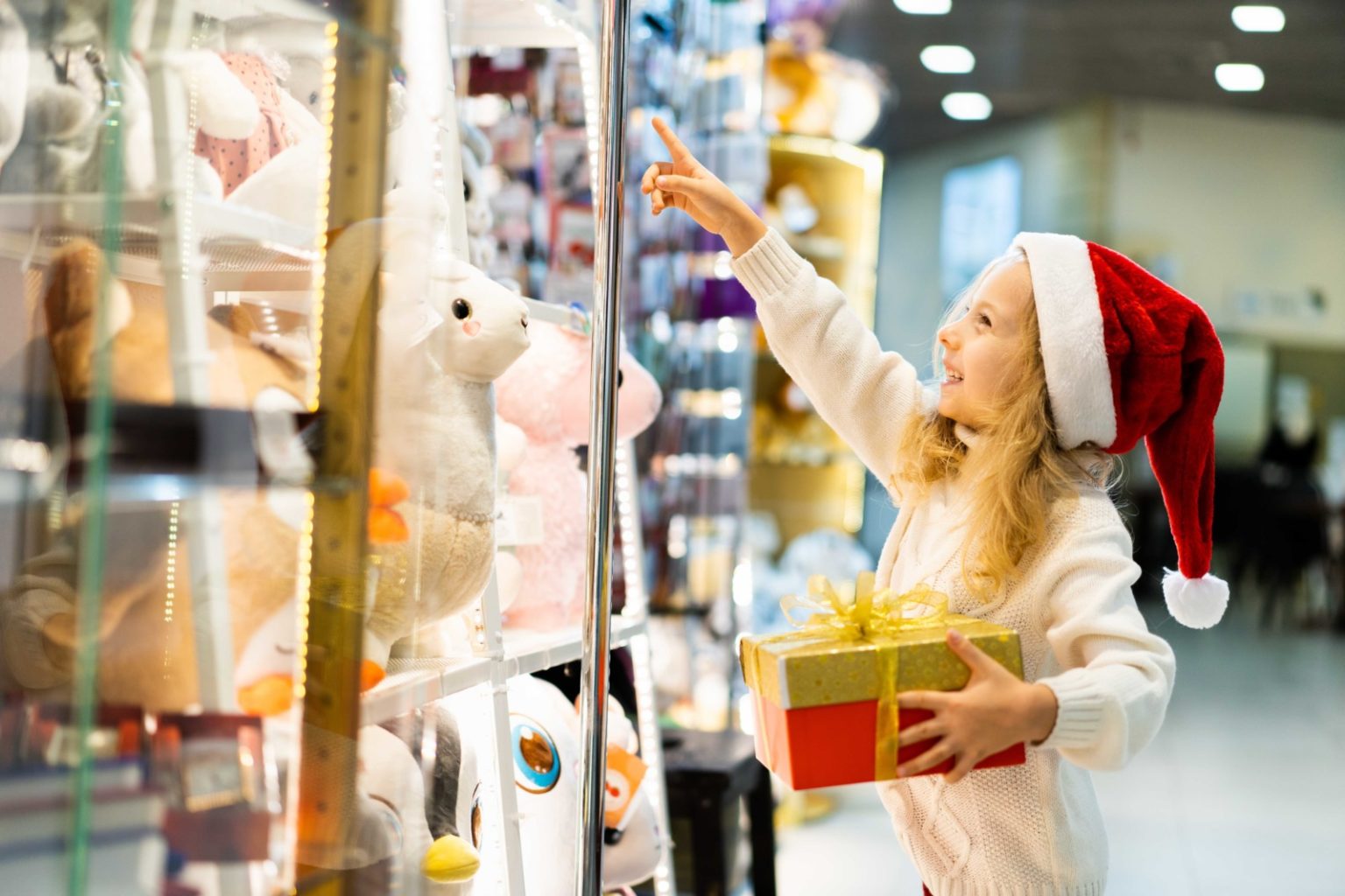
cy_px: 448
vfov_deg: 24.6
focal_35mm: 55
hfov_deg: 36.2
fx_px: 2055
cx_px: 672
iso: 400
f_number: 2
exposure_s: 1/400
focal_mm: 55
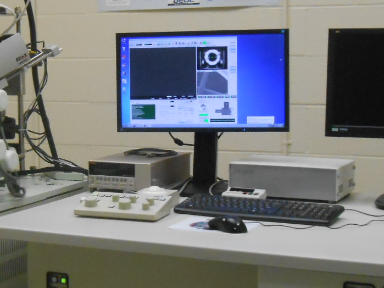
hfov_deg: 22.3
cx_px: 93
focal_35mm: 87
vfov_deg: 17.0
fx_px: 965
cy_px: 143
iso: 640
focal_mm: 6.8
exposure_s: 1/125
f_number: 4.2
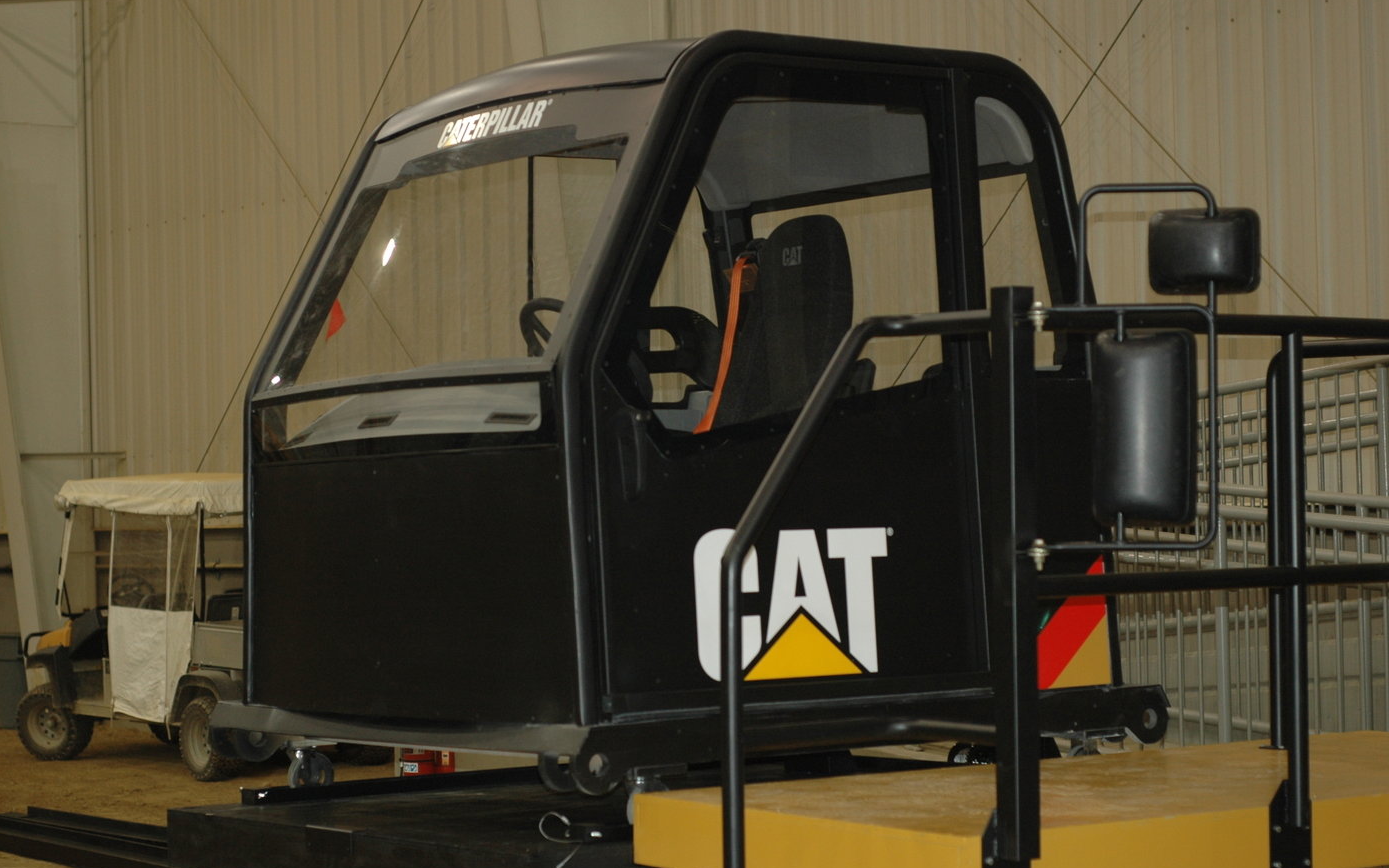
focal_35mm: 77
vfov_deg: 16.9
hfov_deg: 26.8
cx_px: 697
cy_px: 428
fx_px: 2915
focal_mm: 50
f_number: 3.5
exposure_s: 1/60
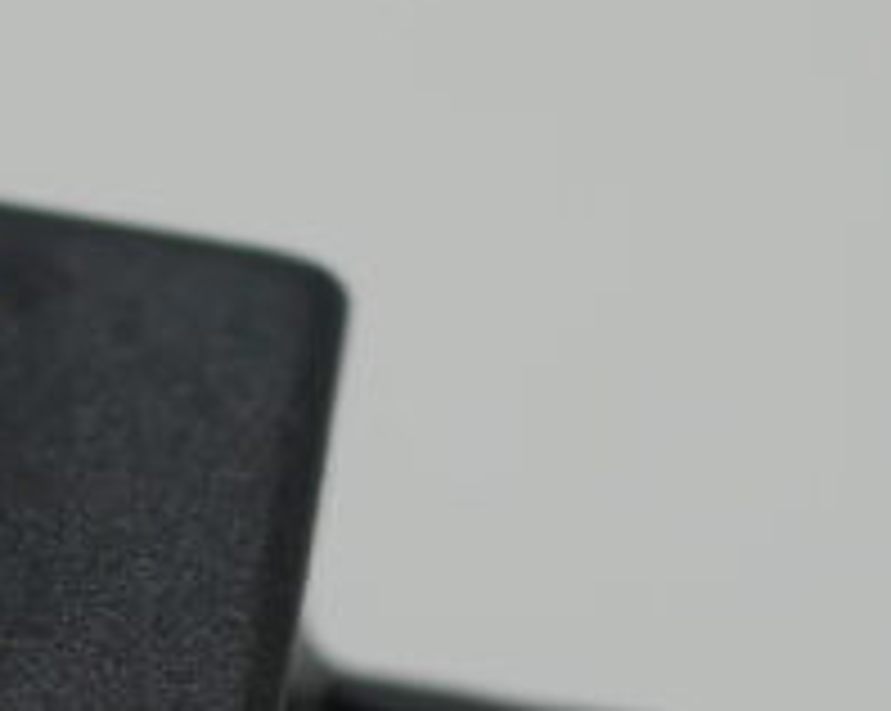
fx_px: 7982
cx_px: -126
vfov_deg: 5.1
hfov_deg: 6.4
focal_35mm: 303
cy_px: 835
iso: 200
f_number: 3.5
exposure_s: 1/160
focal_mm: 30
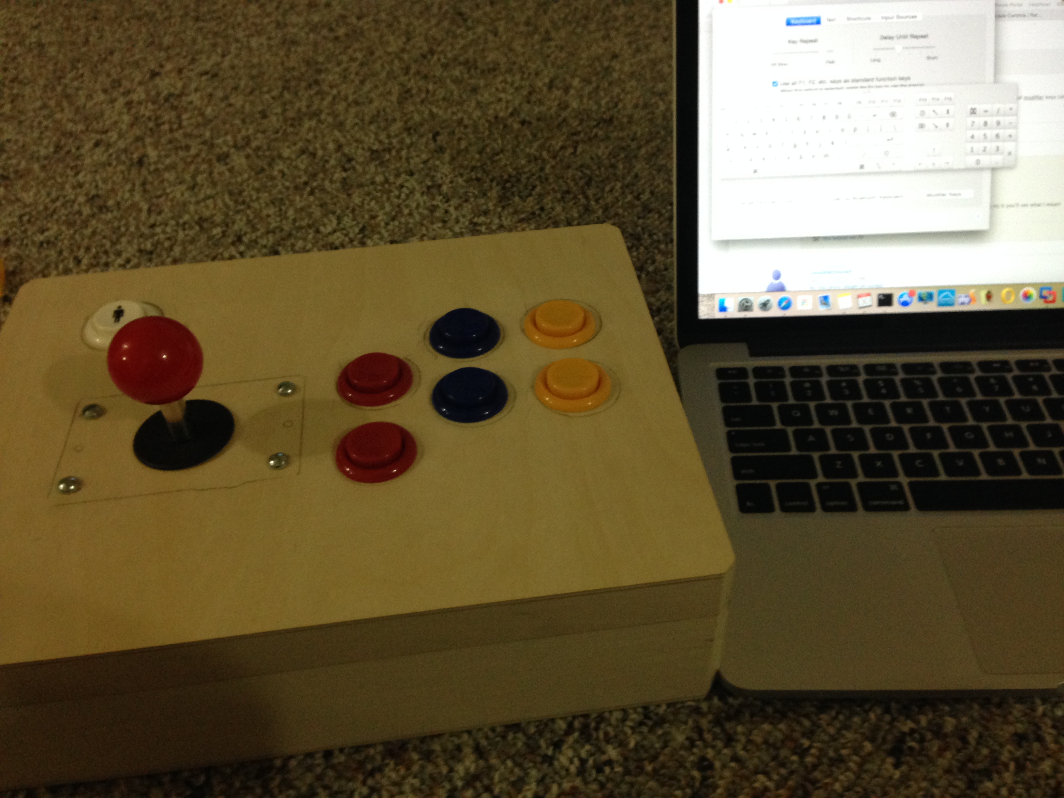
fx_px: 1014
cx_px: 532
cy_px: 399
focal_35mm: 33
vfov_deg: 42.9
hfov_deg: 55.4
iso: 200
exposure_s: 1/20
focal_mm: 4.12
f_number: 2.4
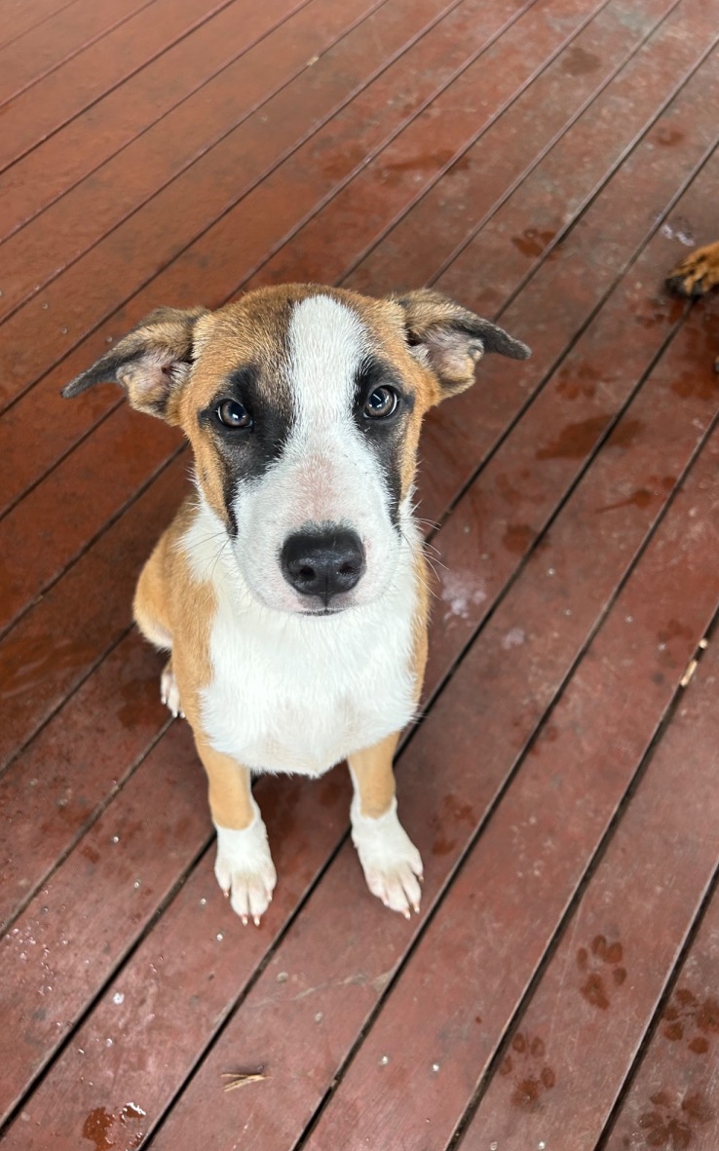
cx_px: 290
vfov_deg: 66.5
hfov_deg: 44.3
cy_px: 568
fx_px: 878
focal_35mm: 28
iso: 125
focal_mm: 5.7
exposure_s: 1/50
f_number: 1.5
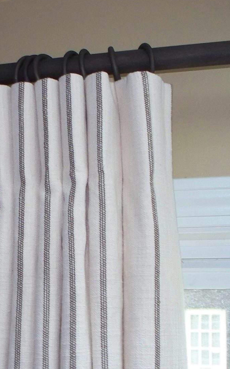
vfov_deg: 28.5
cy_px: 224
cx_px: 31
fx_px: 722
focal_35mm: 72
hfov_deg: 17.9
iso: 200
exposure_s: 1/30
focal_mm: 7.54
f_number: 2.8
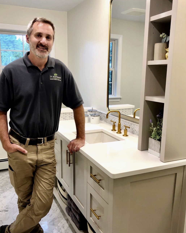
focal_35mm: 34
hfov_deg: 43.4
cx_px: 94
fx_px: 234
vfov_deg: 52.7
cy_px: 131
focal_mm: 4
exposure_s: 1/30
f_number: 1.8
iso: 32
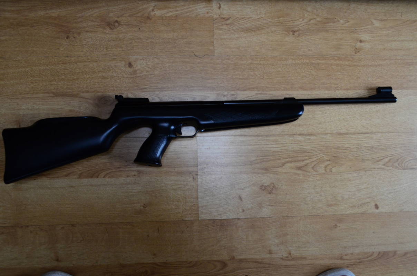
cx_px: 208
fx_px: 381
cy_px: 138
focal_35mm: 33
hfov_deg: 57.3
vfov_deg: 39.8
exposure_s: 1/200
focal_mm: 22
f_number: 7.1
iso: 1250
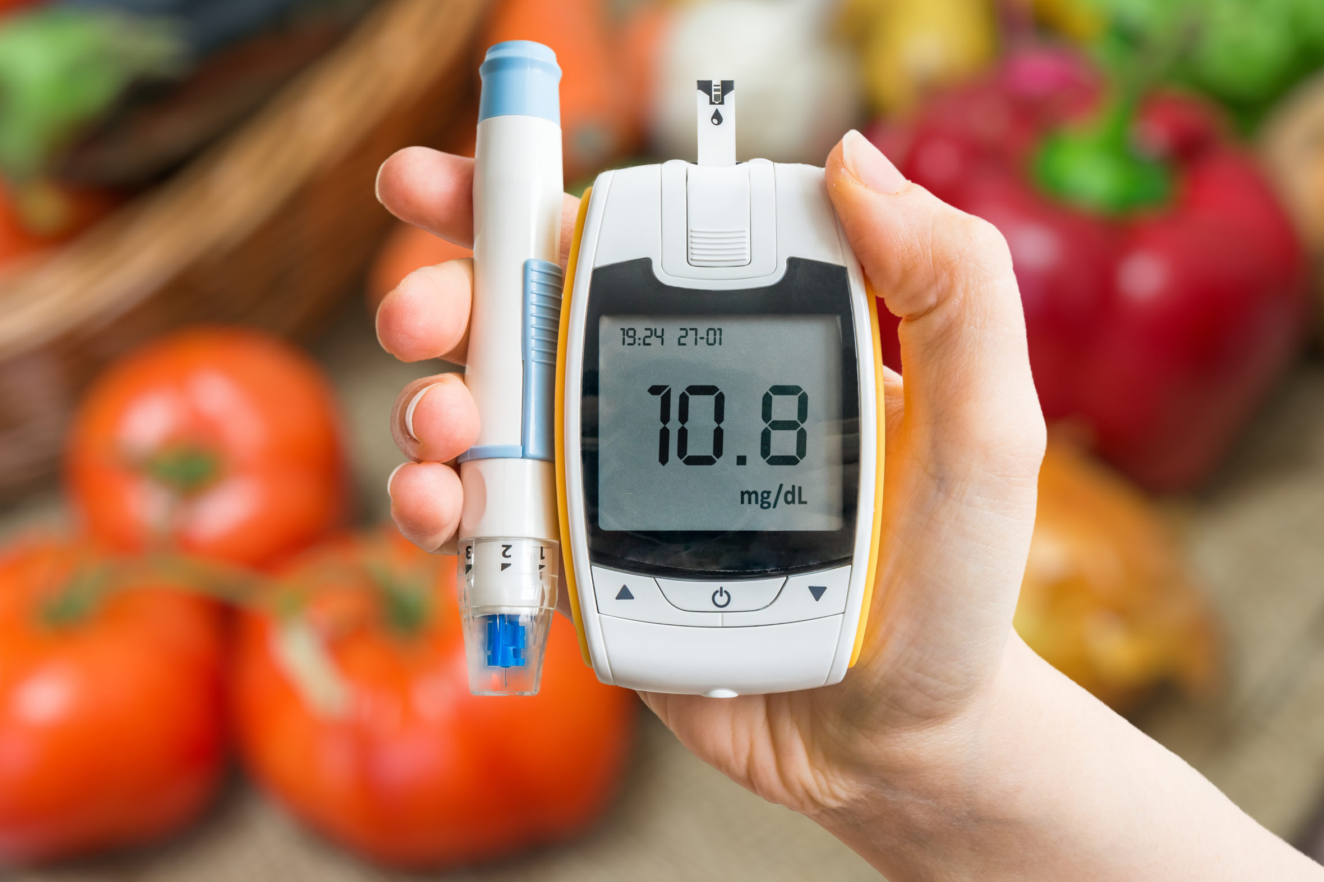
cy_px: 426
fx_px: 1434
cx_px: 638
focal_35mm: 39
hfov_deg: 49.5
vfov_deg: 34.2
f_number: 13
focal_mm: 24
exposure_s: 1/160
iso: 100
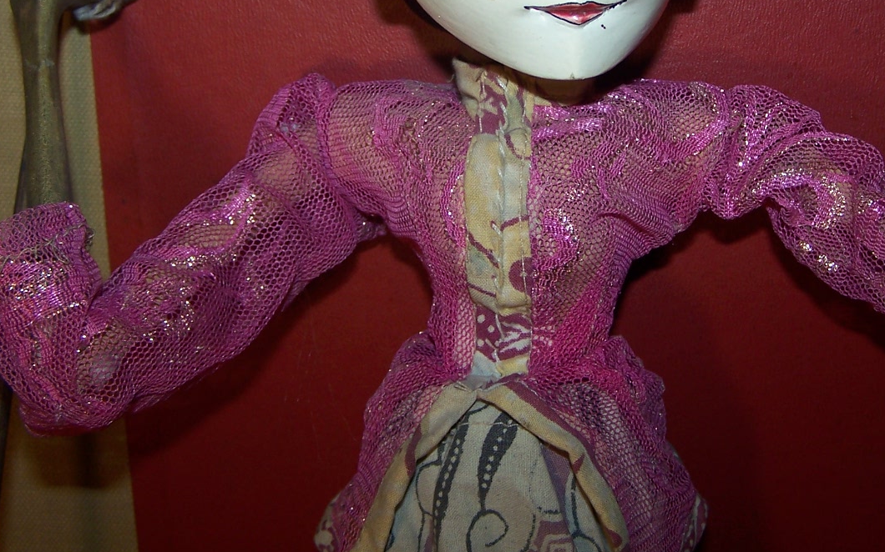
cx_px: 532
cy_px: 108
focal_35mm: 59
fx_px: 1423
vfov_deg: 21.7
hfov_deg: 34.4
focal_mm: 6.3
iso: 80
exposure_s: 1/60
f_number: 2.8
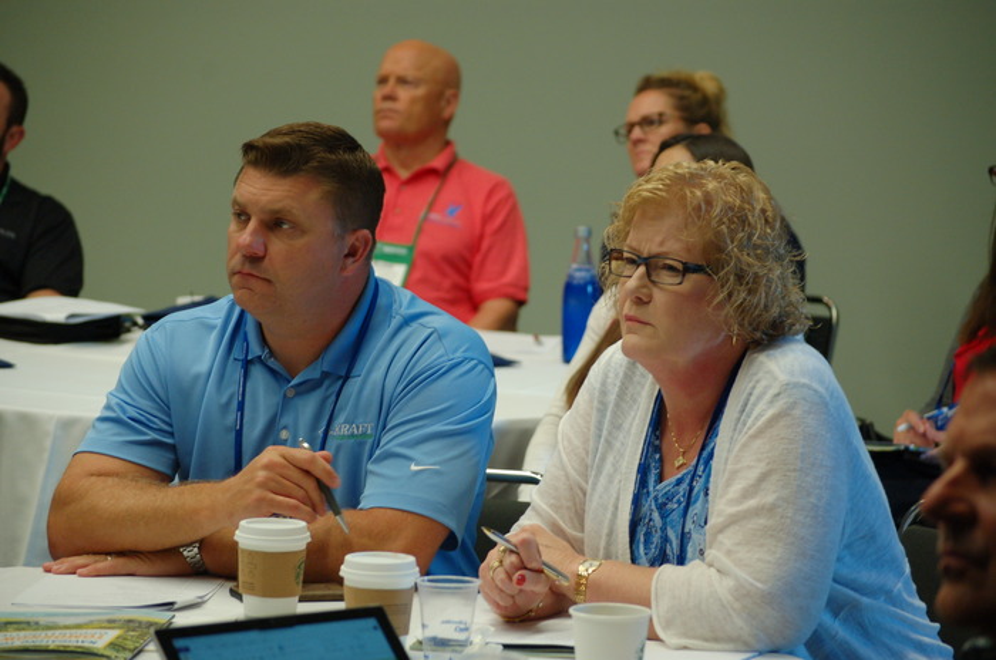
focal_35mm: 129
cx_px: 498
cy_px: 330
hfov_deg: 15.9
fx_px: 3562
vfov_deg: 10.6
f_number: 4.5
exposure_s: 1/60
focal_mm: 86
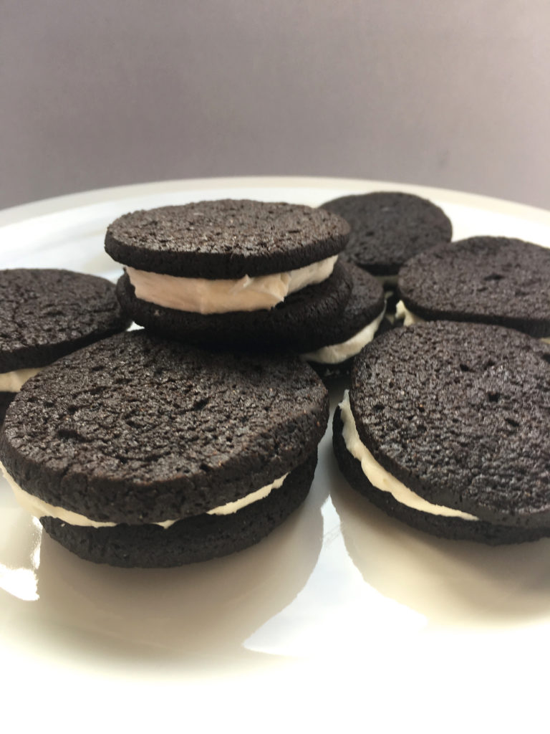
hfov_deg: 48.2
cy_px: 367
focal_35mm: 29
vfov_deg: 61.7
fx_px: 614
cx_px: 275
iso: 25
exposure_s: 1/40
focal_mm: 4.15
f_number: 2.2
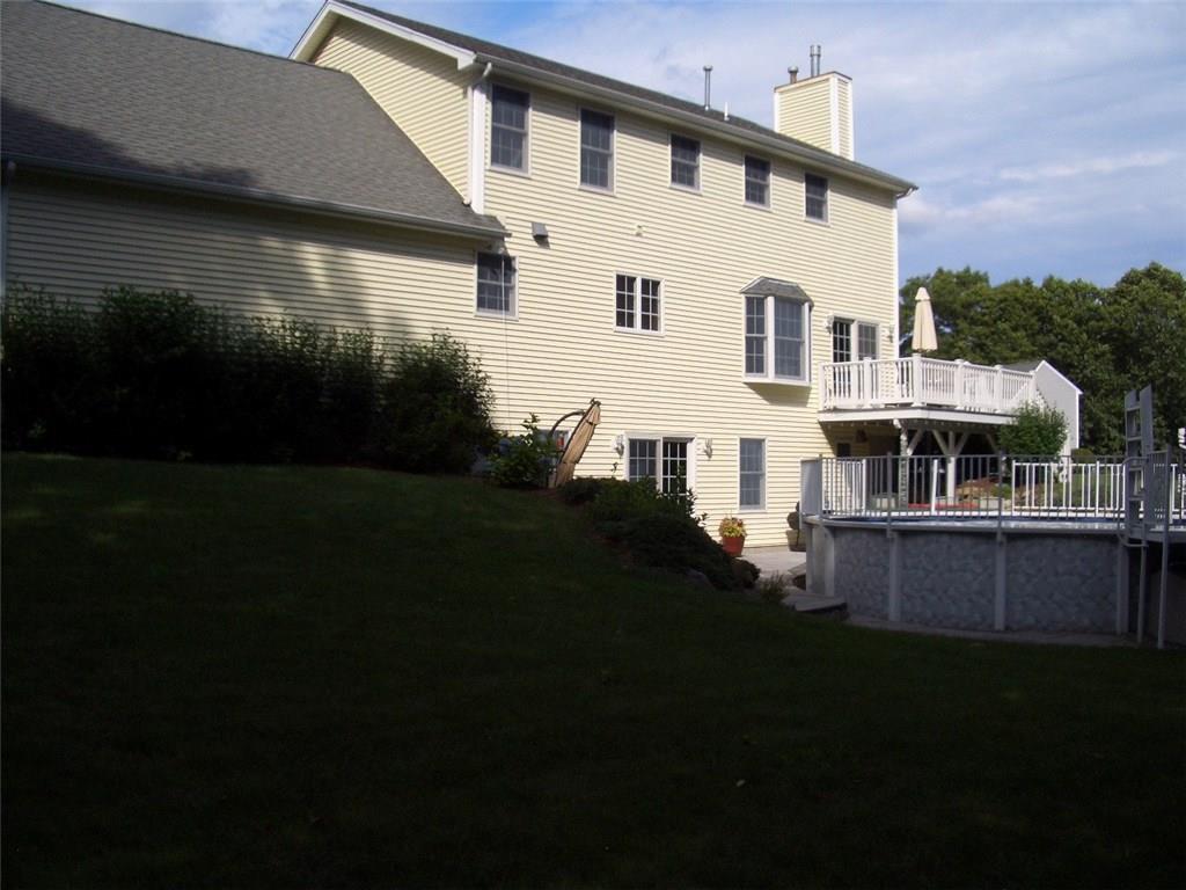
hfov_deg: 52.6
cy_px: 445
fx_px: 1199
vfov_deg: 40.7
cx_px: 593
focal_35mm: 35
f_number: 4.3
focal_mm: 5.8
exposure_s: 1/500
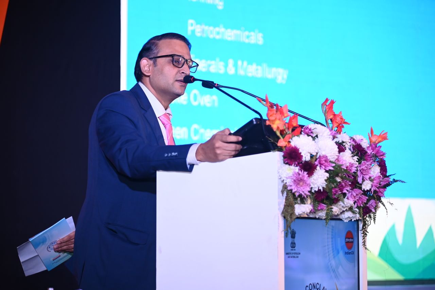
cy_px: 145
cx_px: 218
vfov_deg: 13.0
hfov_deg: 19.5
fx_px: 1269
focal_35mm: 105
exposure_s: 1/125
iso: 1000
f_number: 4
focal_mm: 105
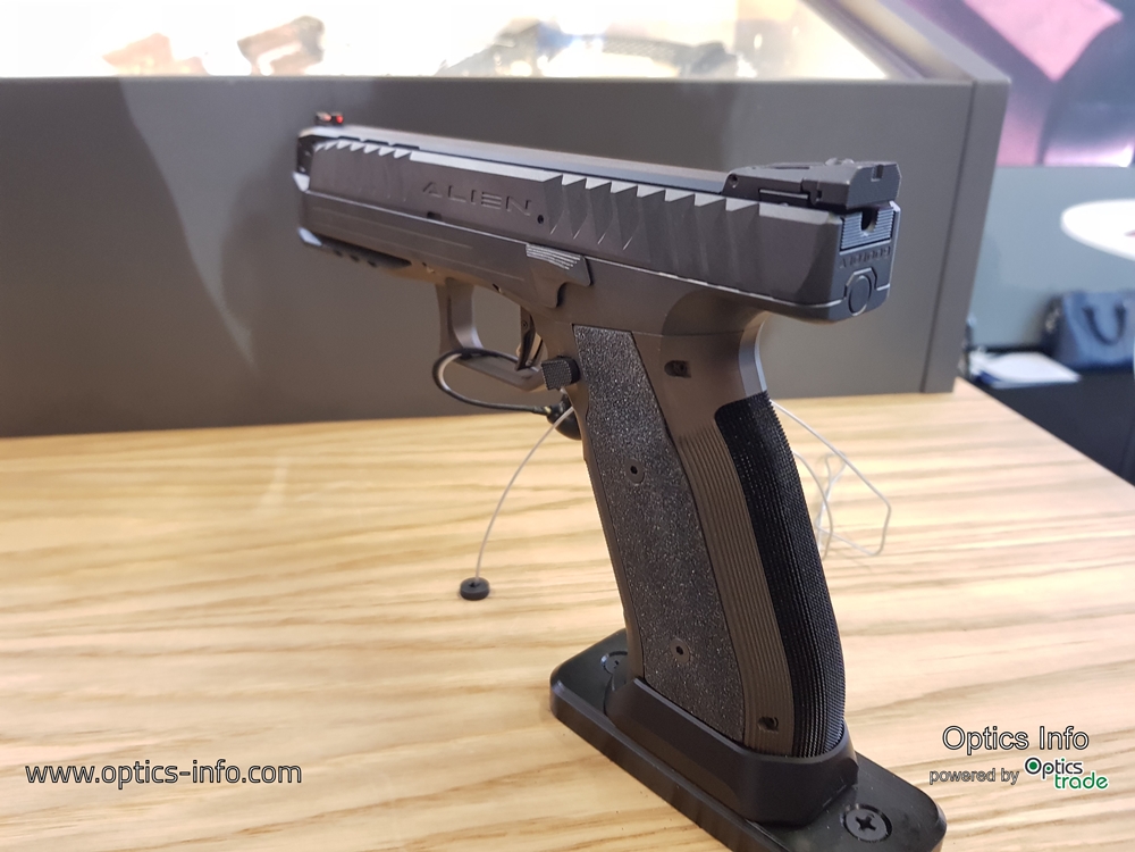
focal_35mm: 26
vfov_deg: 53.1
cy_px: 426
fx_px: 852
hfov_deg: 67.3
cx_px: 568
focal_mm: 4.2
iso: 250
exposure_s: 1/17
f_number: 1.7
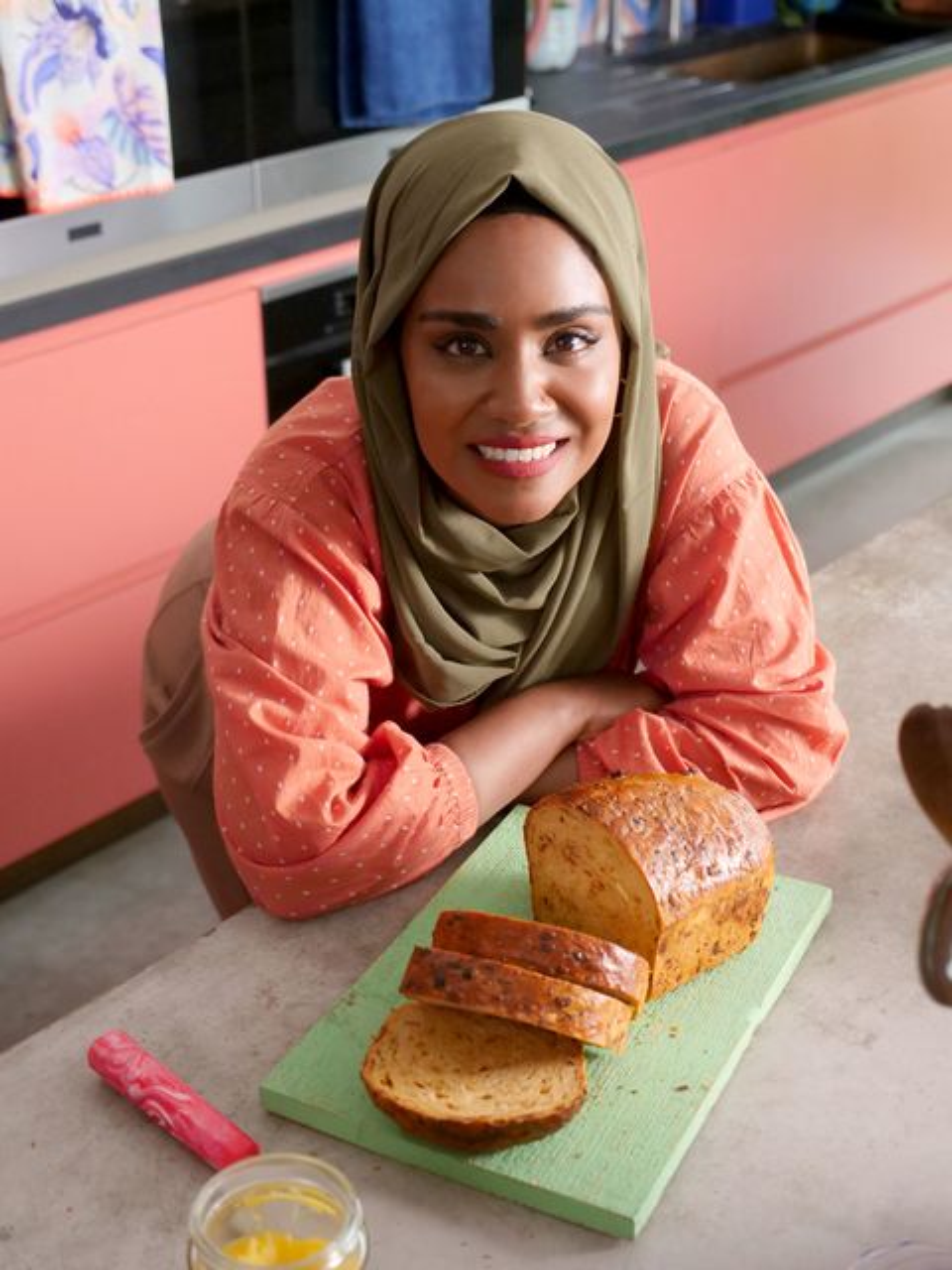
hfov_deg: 28.0
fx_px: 1907
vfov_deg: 36.8
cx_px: 476
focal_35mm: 52
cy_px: 635
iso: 1600
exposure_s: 1/1300
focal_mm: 26
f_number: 2.8
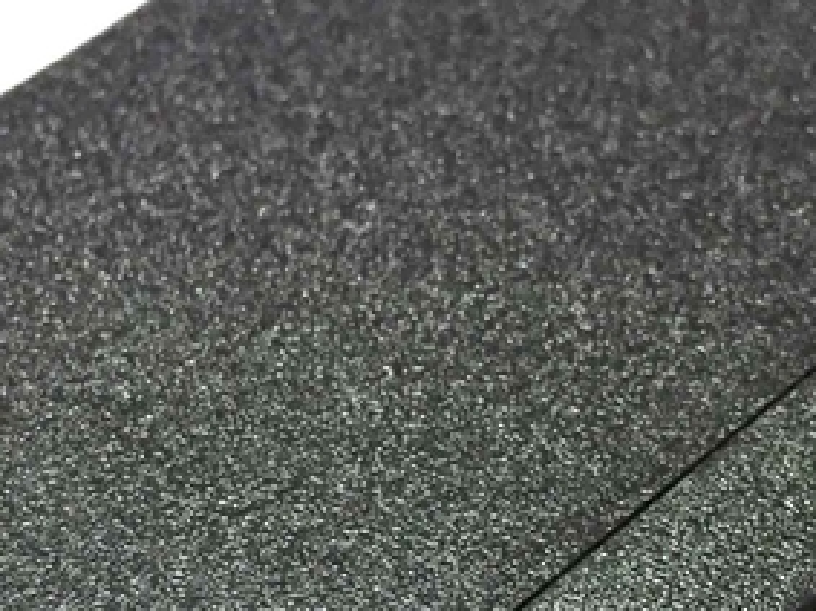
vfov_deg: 13.8
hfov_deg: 18.7
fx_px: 2474
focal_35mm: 105
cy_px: 640
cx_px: 542
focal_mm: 4.15
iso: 250
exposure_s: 1/20
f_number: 2.2
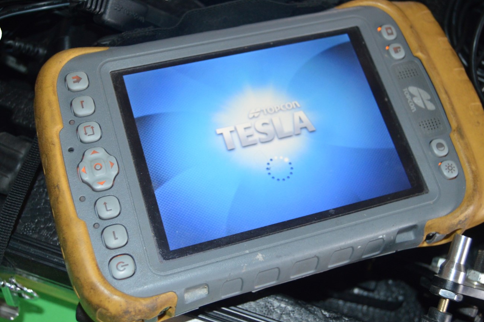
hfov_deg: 37.5
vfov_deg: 25.5
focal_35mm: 53
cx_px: 255
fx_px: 712
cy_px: 140
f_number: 4
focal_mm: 28
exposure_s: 1/60
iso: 900
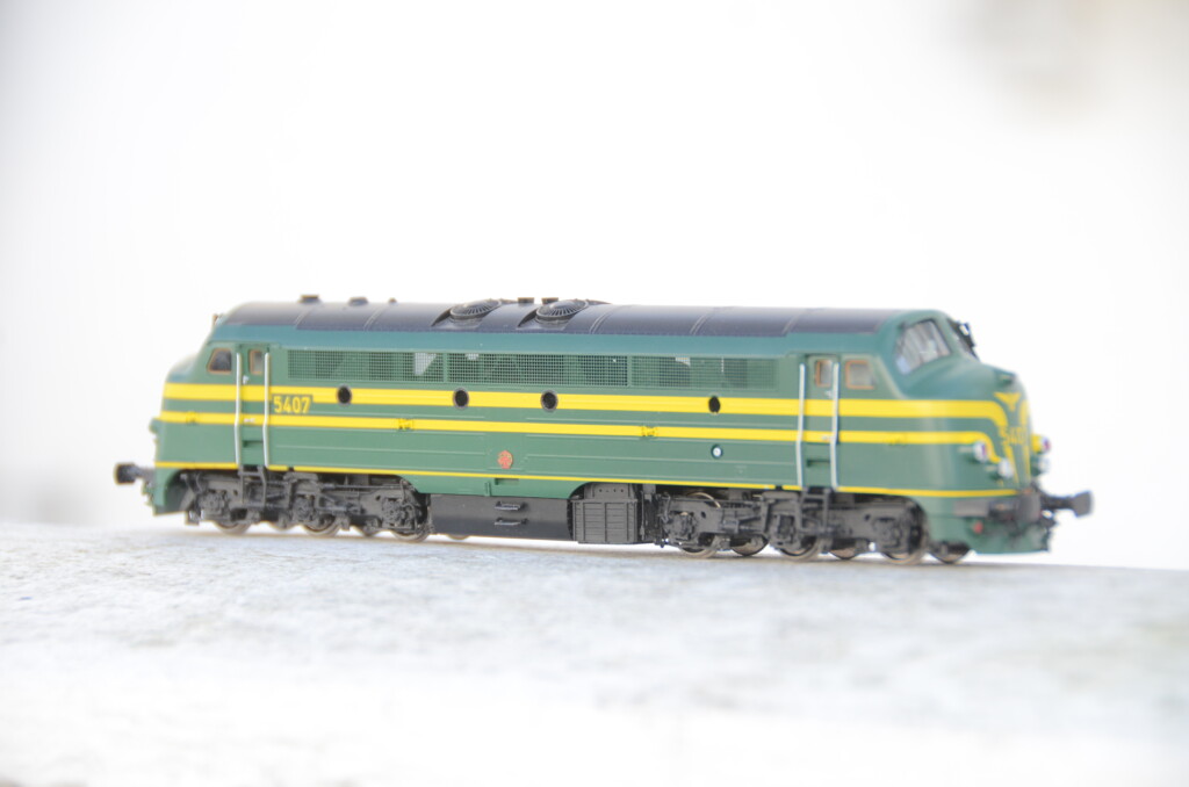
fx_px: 5191
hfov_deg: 13.1
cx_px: 594
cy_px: 394
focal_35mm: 158
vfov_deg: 8.7
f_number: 5.3
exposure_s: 1/250
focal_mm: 105
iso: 560
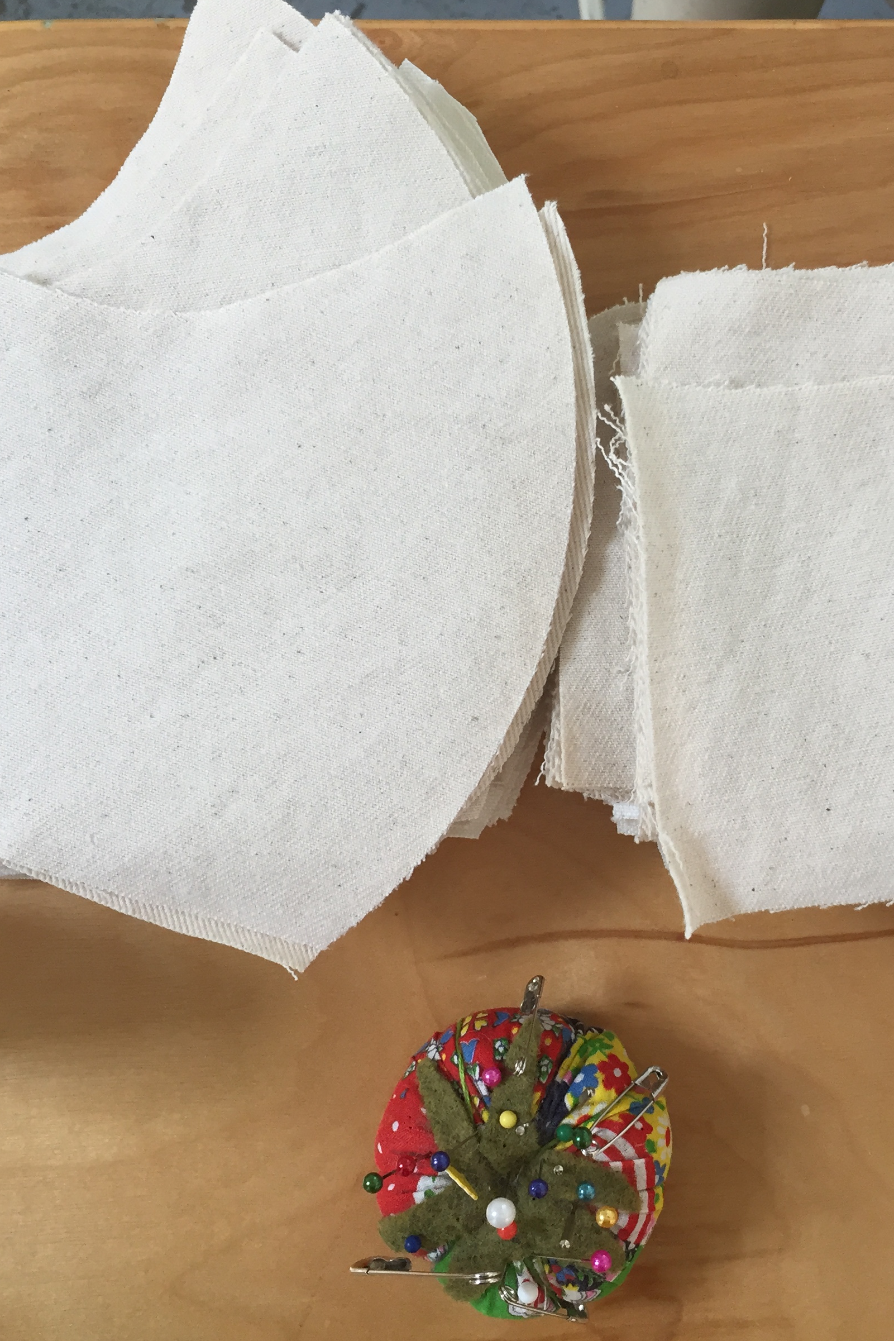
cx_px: 620
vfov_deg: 47.4
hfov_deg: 32.3
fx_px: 1527
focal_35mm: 41
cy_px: 678
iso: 32
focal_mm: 4.15
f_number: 2.2
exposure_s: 1/40
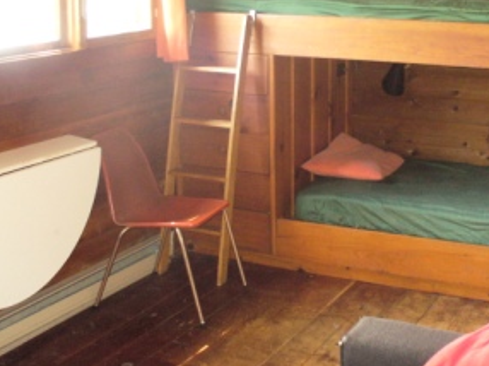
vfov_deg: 25.0
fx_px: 819
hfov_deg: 33.2
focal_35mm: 58
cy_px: 115
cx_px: 294
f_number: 2.8
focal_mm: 6.1
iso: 400
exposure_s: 1/30
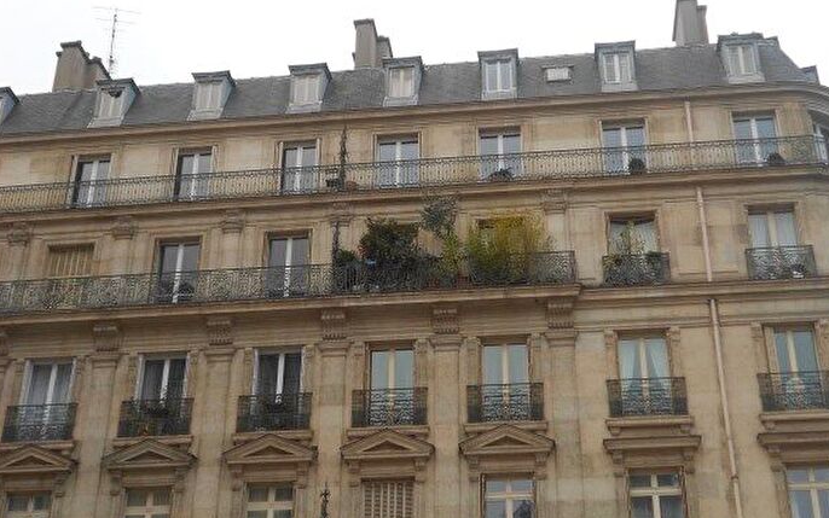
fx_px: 1198
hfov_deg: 38.2
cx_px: 417
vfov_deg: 24.4
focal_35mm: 53
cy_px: 209
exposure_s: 1/125
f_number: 4.5
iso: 80
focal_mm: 9
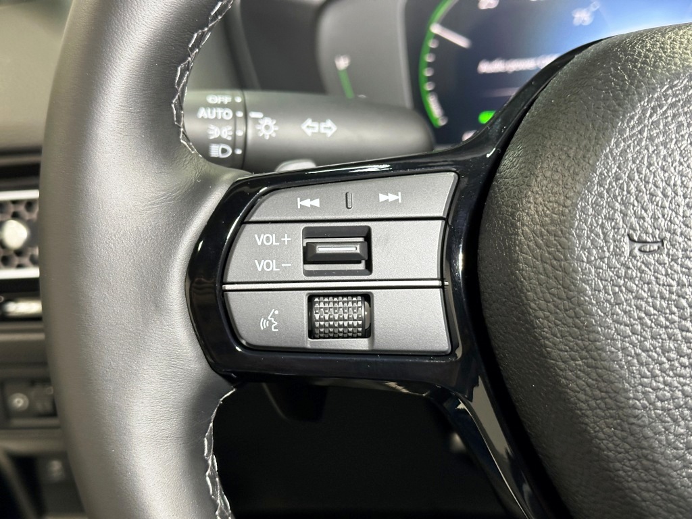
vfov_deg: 30.3
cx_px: 346
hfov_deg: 39.7
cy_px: 260
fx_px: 960
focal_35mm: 48
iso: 500
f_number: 1.78
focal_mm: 6.86
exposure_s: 1/30
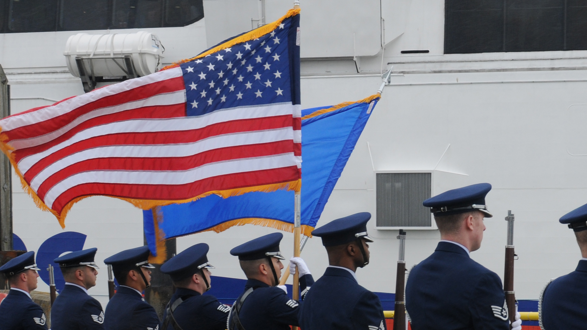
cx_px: 447
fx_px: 1261
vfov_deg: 14.9
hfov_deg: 25.9
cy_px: 247
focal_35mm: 81
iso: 200
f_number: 9
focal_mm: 24
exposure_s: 1/200
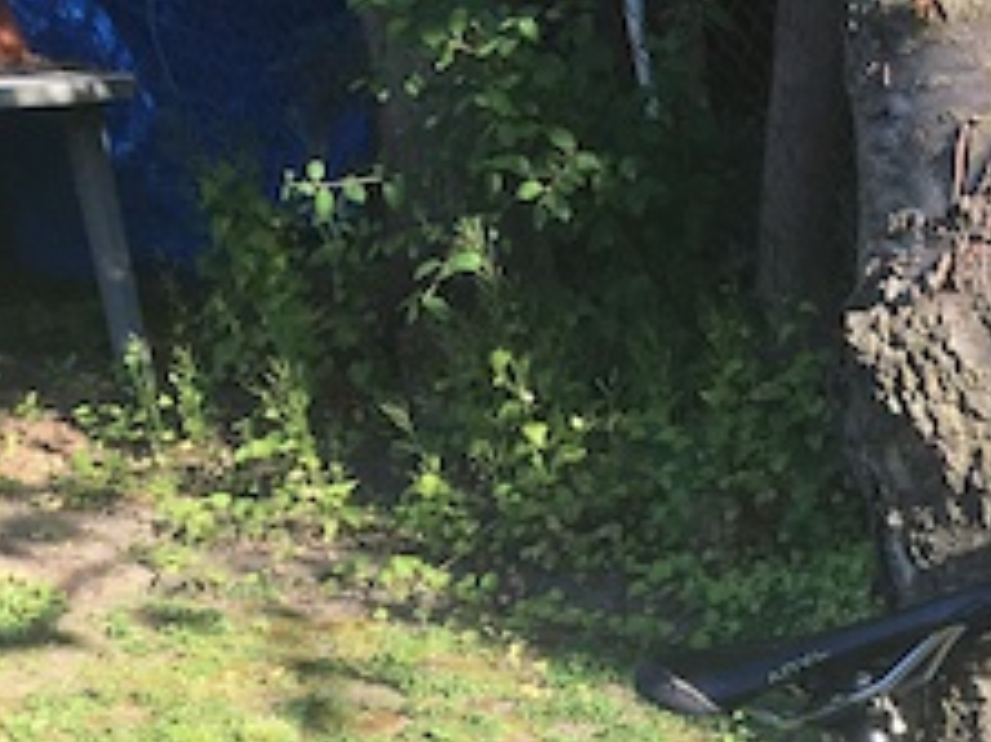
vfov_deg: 12.9
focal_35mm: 104
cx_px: 1506
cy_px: 1328
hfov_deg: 17.0
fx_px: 2976
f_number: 2.2
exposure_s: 1/425
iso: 25
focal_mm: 4.15
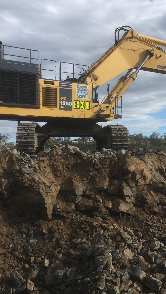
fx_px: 336
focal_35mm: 43
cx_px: 146
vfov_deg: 47.4
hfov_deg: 26.9
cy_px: 149
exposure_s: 1/1326
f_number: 2.2
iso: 25
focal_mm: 4.15
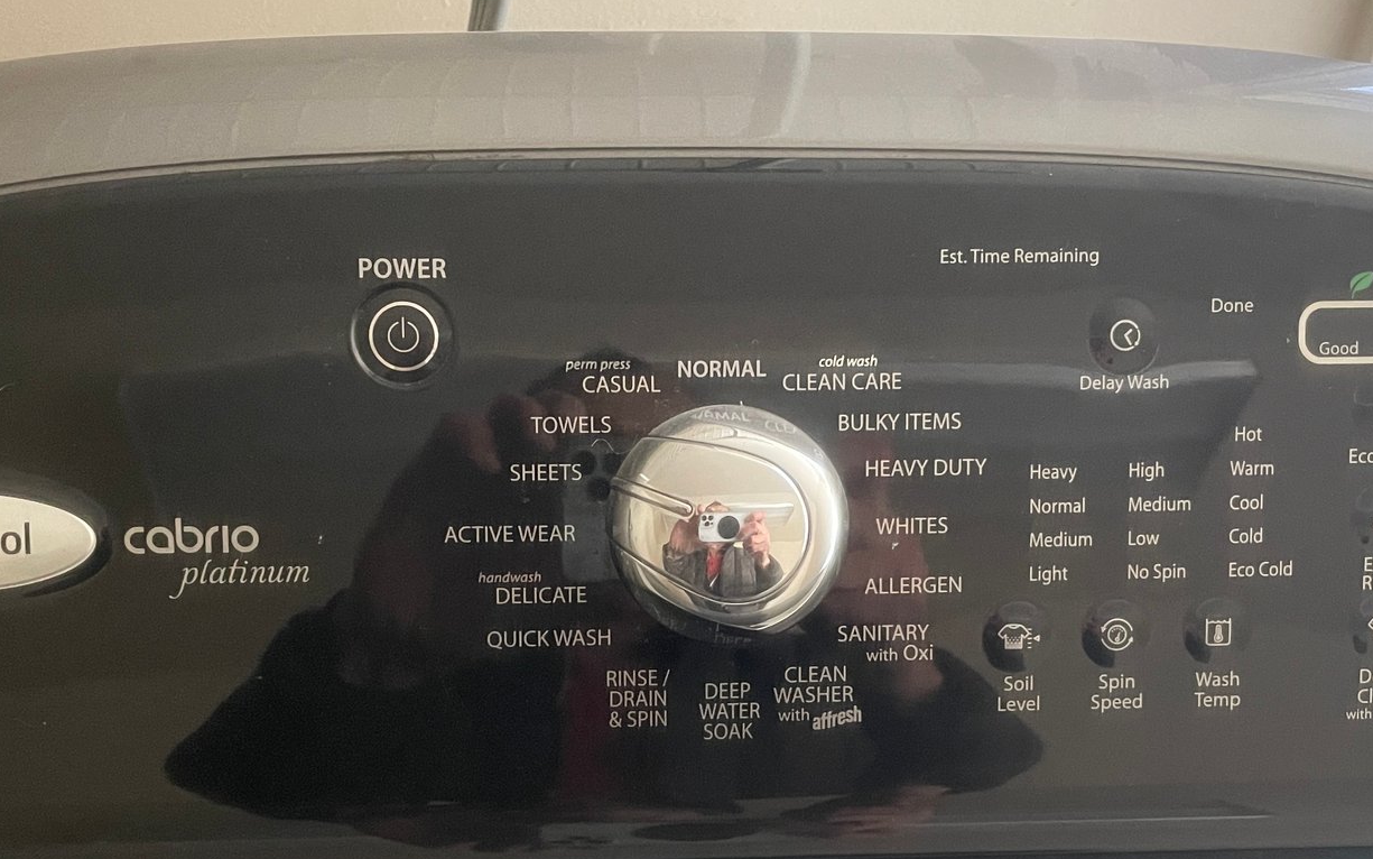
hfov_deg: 44.4
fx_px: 1684
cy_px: 638
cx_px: 686
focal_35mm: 45
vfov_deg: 28.2
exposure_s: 1/60
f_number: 1.6
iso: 500
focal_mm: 4.2
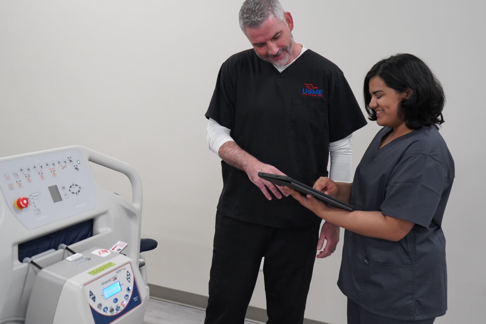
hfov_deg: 46.3
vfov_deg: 31.9
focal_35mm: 42
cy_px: 164
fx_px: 567
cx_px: 220
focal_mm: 37
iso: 4000
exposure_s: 1/160
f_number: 4
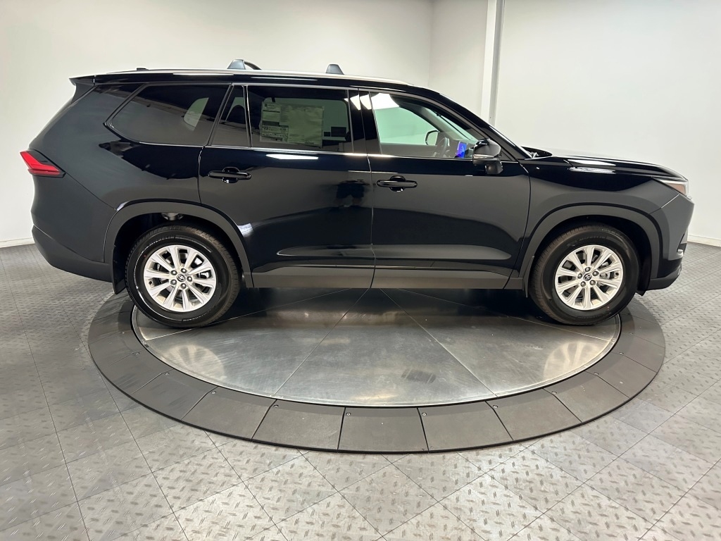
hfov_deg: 71.6
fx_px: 500
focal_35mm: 24
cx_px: 360
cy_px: 270
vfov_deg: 56.8
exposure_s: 1/60
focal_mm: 6.86
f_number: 1.78
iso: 640
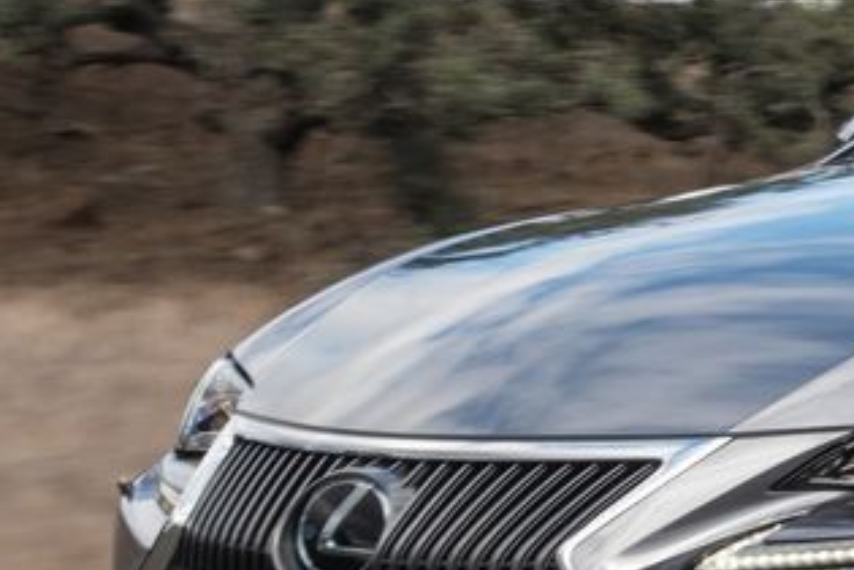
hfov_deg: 13.6
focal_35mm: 142
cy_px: 539
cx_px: 1280
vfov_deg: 9.6
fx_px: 3368
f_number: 16
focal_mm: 35
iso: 125
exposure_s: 1/20
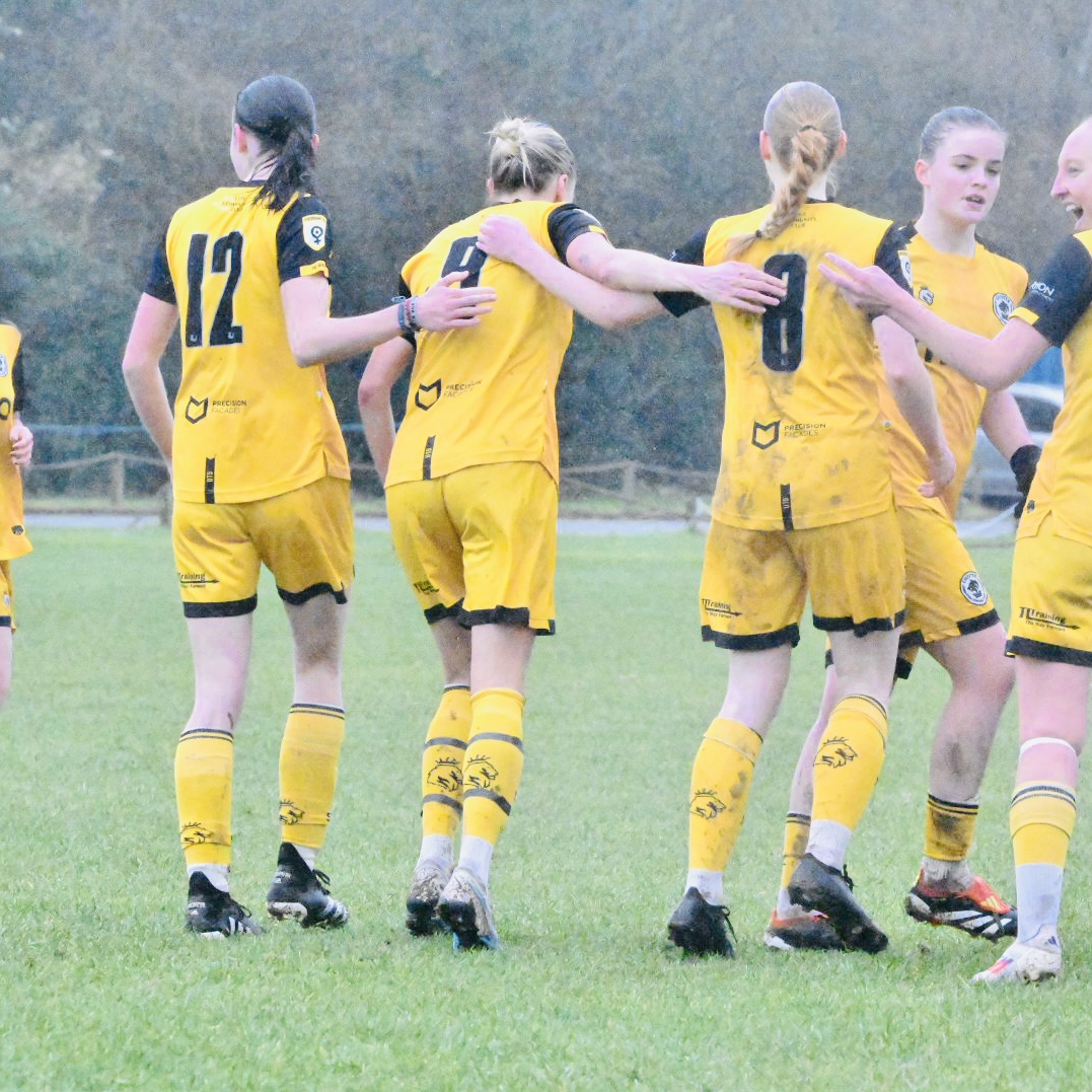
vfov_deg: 4.3
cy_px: 547
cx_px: 702
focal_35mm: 409
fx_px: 14597
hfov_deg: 4.3
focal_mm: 320
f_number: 16
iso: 25600
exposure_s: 1/4000
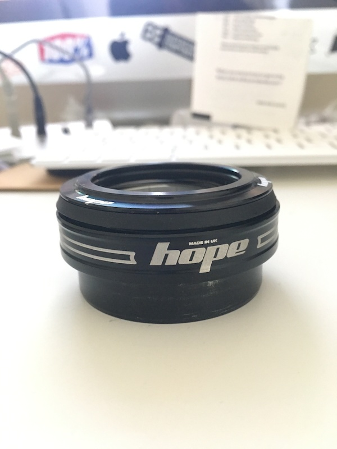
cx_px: 168
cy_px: 224
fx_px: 376
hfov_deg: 48.2
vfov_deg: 61.7
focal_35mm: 29
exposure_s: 1/4
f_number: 2.2
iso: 100
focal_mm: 4.15
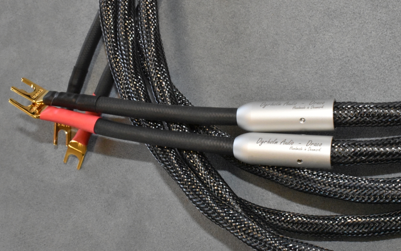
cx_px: 203
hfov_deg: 38.2
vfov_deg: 24.4
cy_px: 126
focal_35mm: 53
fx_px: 579
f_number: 29
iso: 8000
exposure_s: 1/60
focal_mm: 34
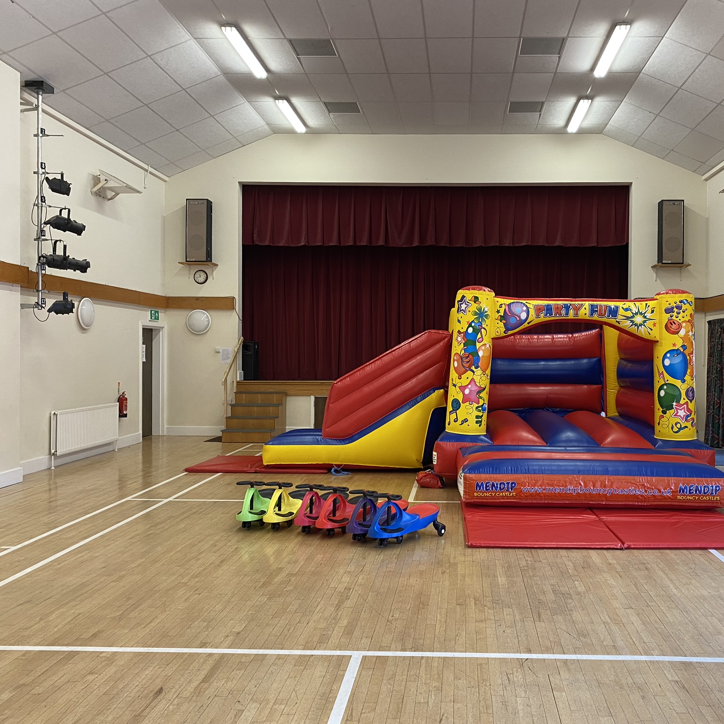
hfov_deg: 52.1
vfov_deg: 52.5
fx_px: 734
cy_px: 360
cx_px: 446
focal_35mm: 31
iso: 64
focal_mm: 4.25
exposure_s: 1/50
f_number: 1.8
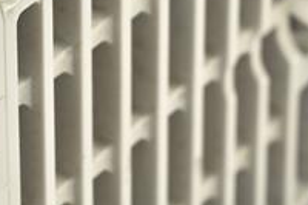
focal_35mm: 248
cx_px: -5
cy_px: -35
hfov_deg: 8.3
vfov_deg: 5.5
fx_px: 2116
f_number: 13
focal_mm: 55
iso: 200
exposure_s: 1/200
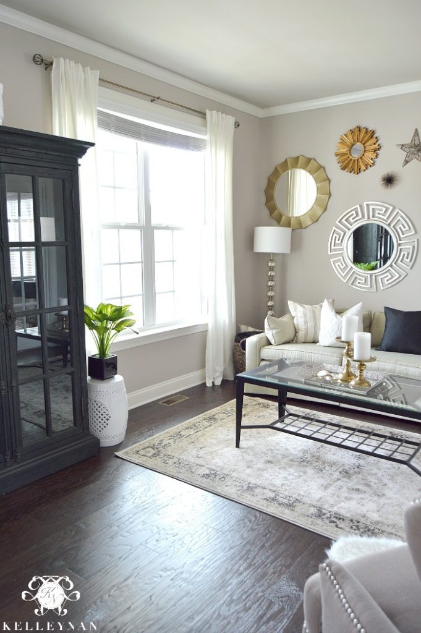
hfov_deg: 47.9
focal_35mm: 27
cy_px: 316
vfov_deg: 67.4
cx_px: 210
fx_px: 474
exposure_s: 1/50
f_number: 3.5
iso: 400
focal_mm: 18
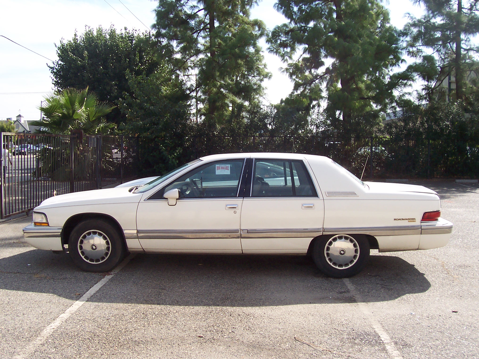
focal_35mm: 37
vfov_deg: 38.7
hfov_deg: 50.1
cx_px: 240
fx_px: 512
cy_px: 180
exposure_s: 1/350
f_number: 5.6
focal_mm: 5.6
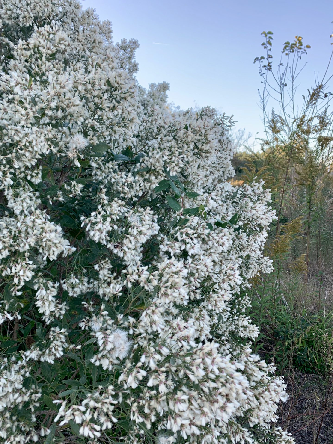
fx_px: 346
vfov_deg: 65.3
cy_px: 229
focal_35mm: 27
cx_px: 163
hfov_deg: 51.3
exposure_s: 1/167
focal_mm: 4.25
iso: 25
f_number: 1.8
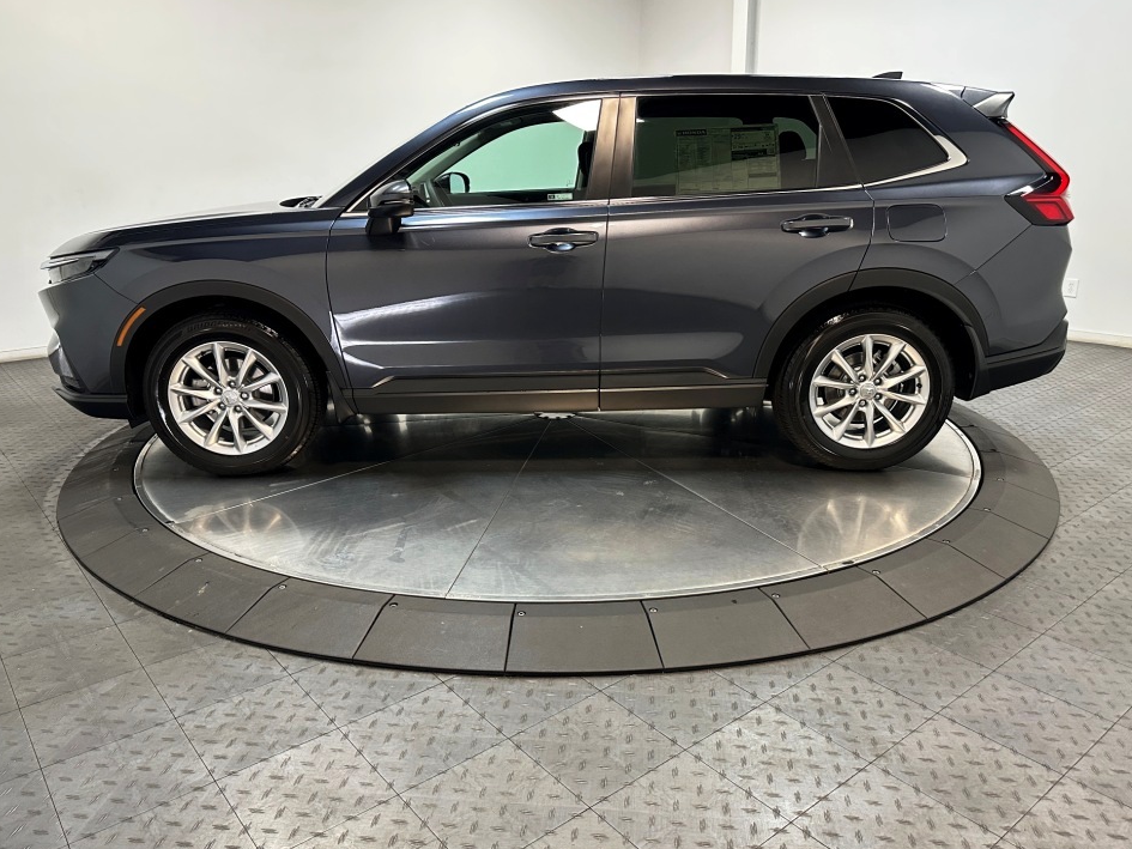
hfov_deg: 67.3
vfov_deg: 53.1
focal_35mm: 26
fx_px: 850
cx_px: 558
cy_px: 424
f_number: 1.78
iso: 500
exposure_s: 1/60
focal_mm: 6.86
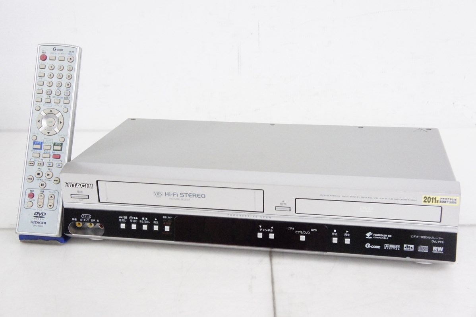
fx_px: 654
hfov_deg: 40.0
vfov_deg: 27.2
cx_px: 238
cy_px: 158
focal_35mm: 50
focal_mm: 33
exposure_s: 1/50
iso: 6400
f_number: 10
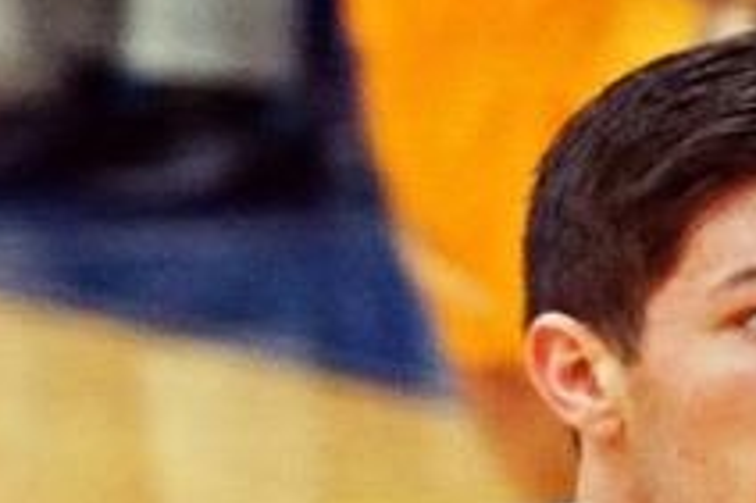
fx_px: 20572
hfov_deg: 2.1
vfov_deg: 1.4
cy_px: 473
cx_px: 21
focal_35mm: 980
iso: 3200
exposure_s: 1/250
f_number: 4
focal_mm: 135
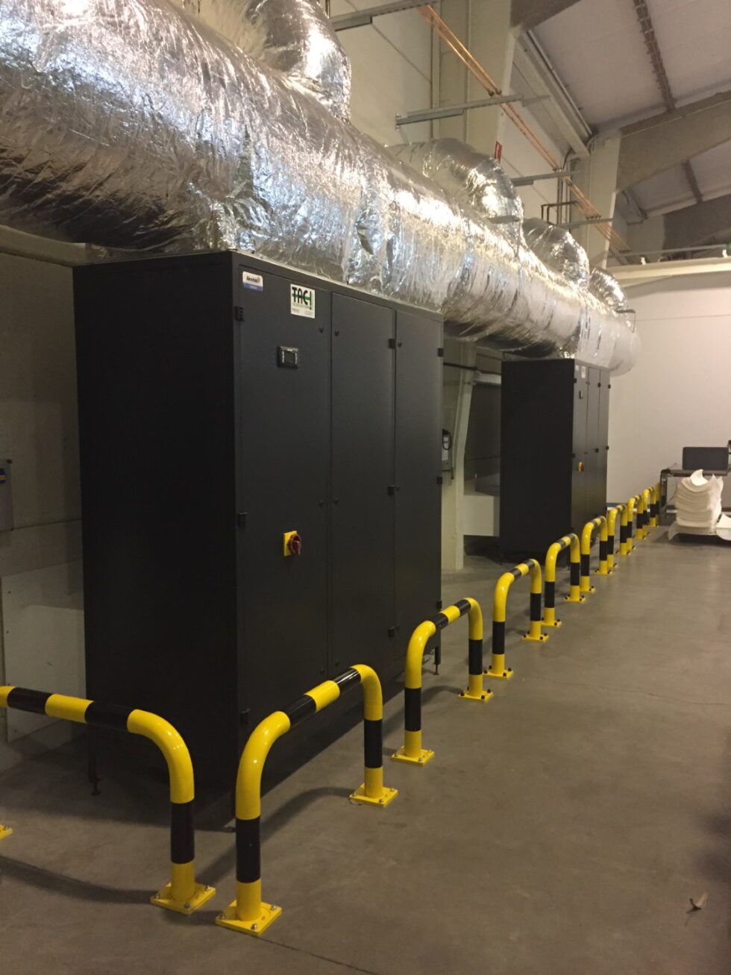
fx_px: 817
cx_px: 366
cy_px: 488
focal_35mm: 29
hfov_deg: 48.2
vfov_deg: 61.7
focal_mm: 4.15
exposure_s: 1/25
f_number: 2.2
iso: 250
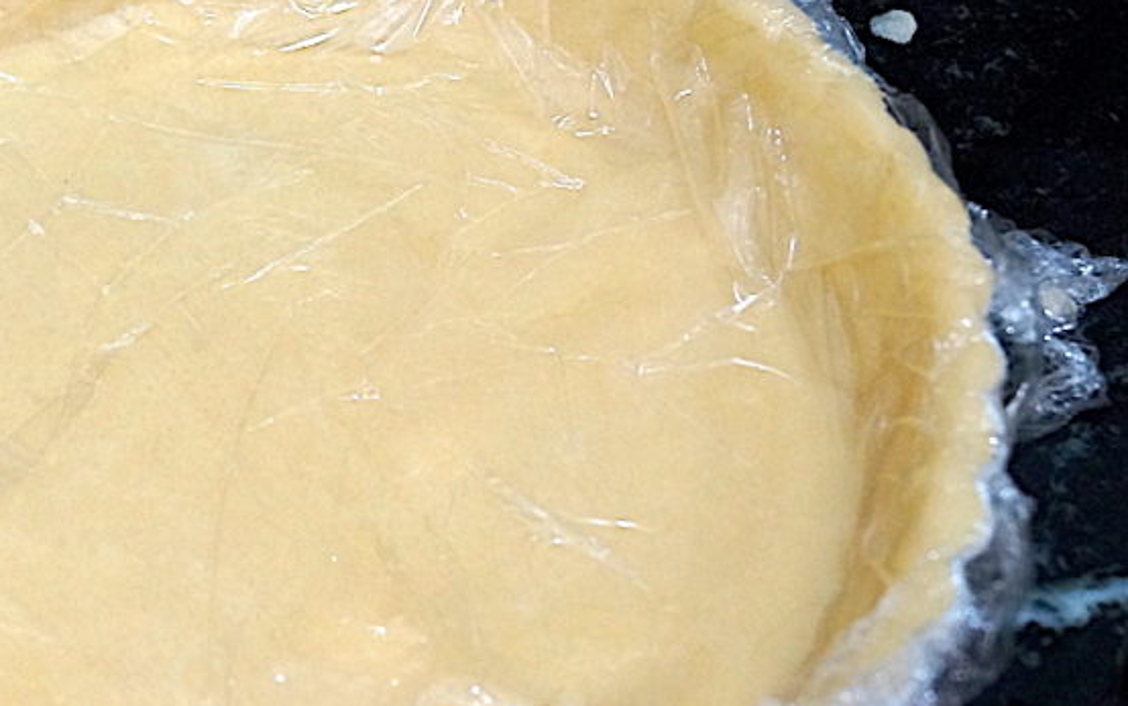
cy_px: 359
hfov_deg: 25.7
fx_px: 2430
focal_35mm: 79
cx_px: 224
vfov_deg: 16.5
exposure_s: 1/60
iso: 1600
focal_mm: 28
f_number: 4.5
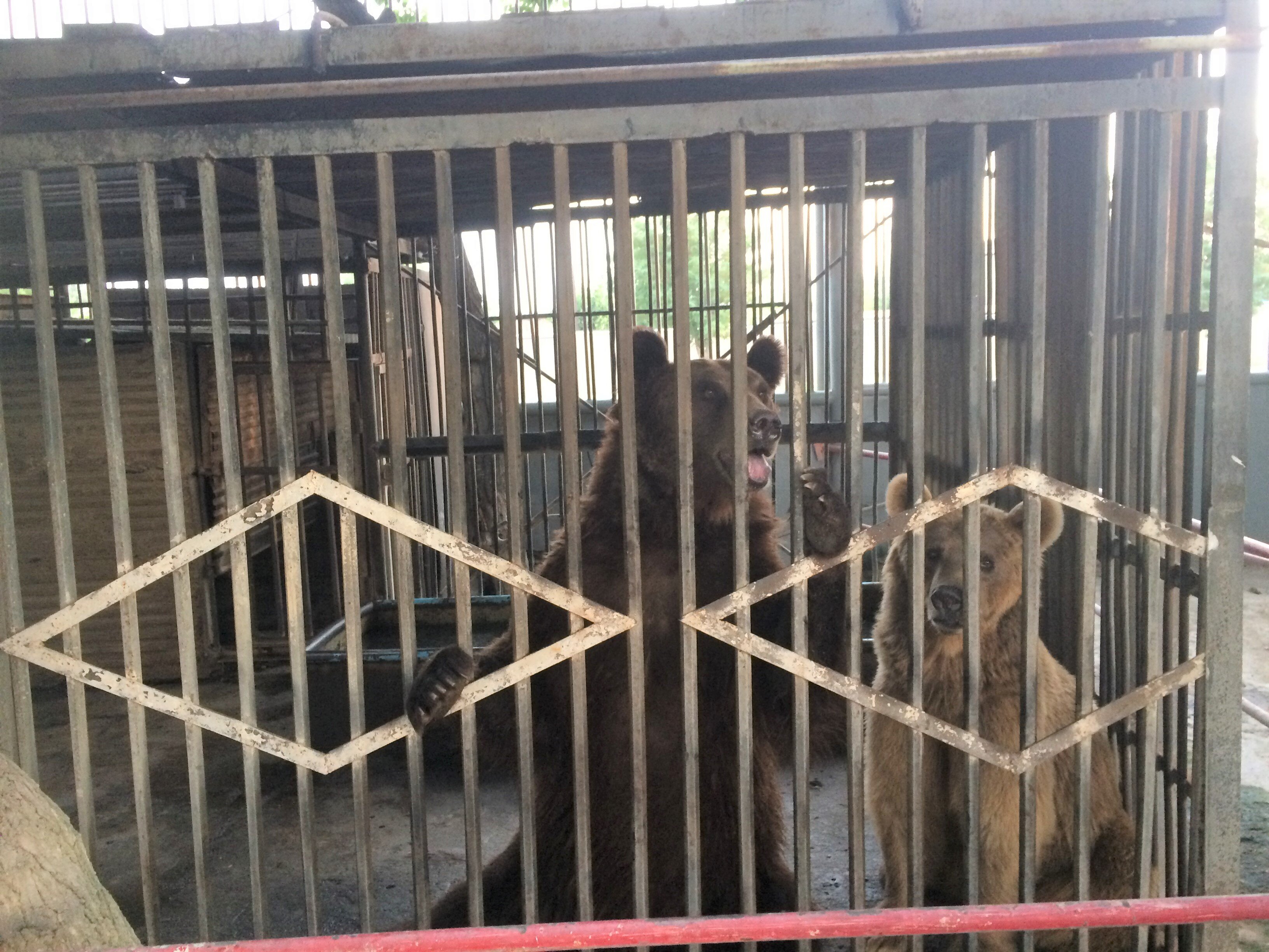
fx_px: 1063
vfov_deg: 48.2
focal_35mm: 29
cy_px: 476
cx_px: 634
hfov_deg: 61.7
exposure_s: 1/33
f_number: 2.2
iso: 320
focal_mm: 4.15
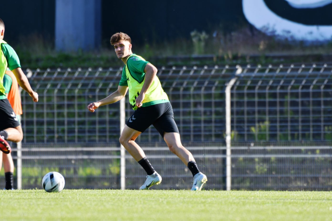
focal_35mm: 660
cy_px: 110
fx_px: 6086
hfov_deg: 3.1
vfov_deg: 2.1
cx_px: 166
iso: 140
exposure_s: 1/400
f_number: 5.6
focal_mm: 440
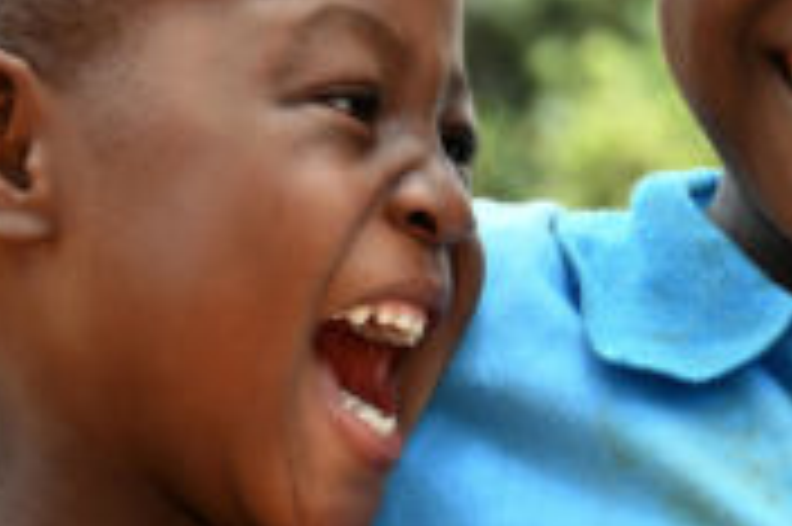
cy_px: 339
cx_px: 583
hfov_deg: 9.8
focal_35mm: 209
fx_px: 4594
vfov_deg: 6.6
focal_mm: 62
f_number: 5
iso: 560
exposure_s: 1/640
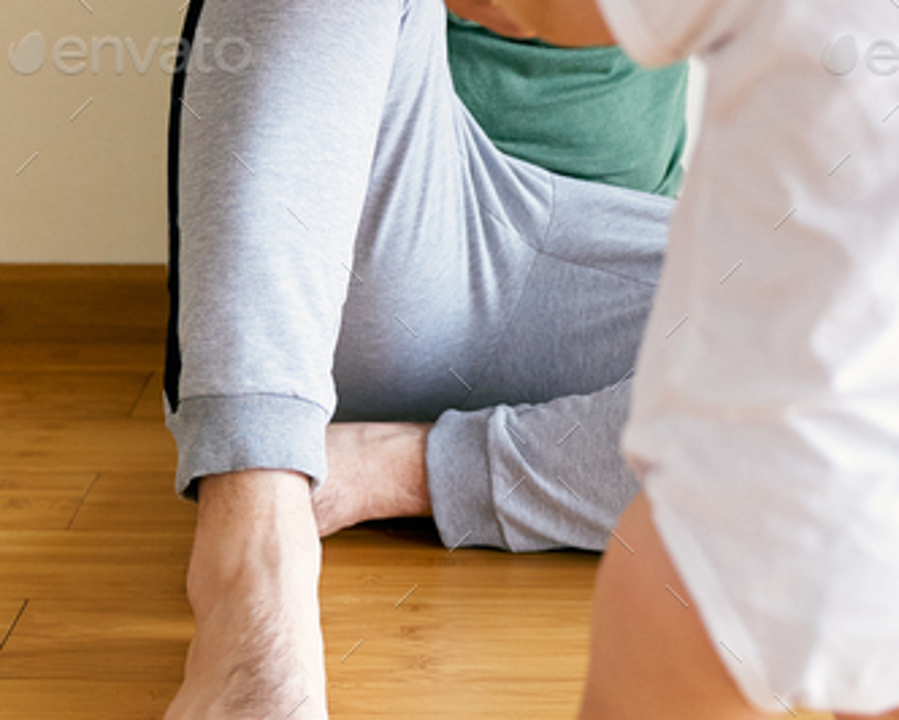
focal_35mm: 90
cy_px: 34
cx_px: 528
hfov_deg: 21.2
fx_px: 2396
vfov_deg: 16.8
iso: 1600
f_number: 2.8
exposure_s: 1/320
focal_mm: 36
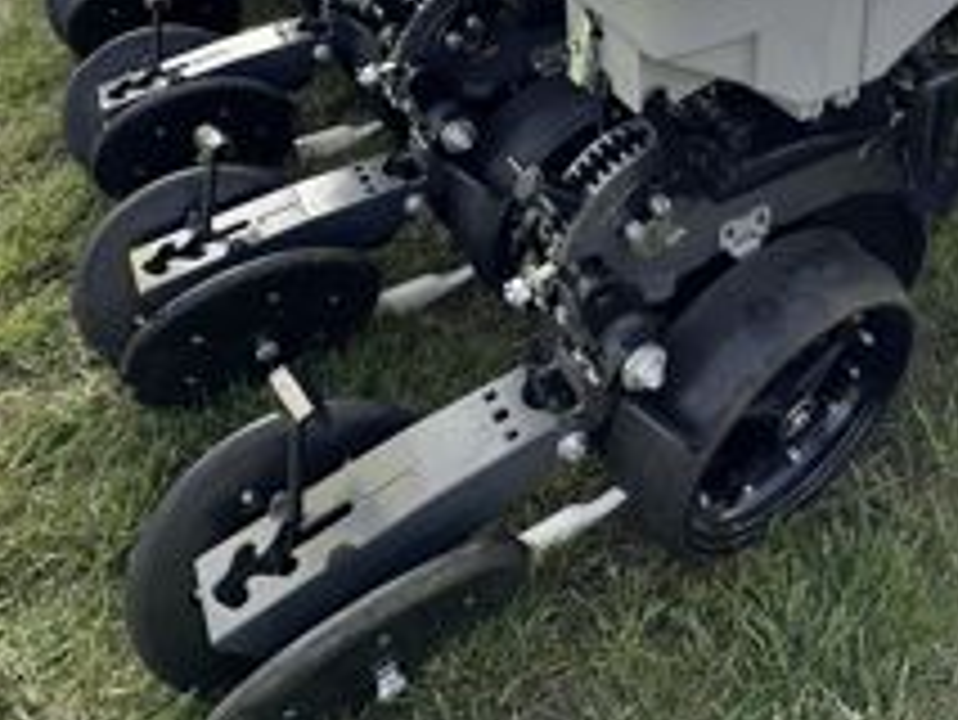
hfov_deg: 49.9
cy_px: -18
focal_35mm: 34
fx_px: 941
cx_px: 798
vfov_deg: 37.0
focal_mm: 2.22
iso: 40
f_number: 2.2
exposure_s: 1/602
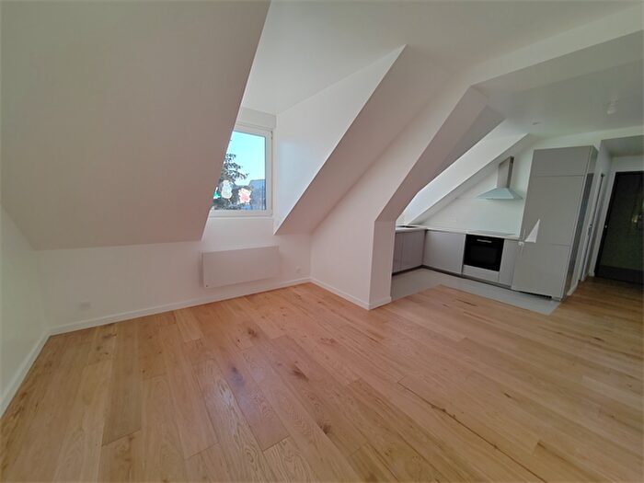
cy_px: 242
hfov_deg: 106.2
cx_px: 322
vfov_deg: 89.9
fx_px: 242
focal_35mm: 13
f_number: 2.2
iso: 100
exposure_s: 1/200
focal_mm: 2.17
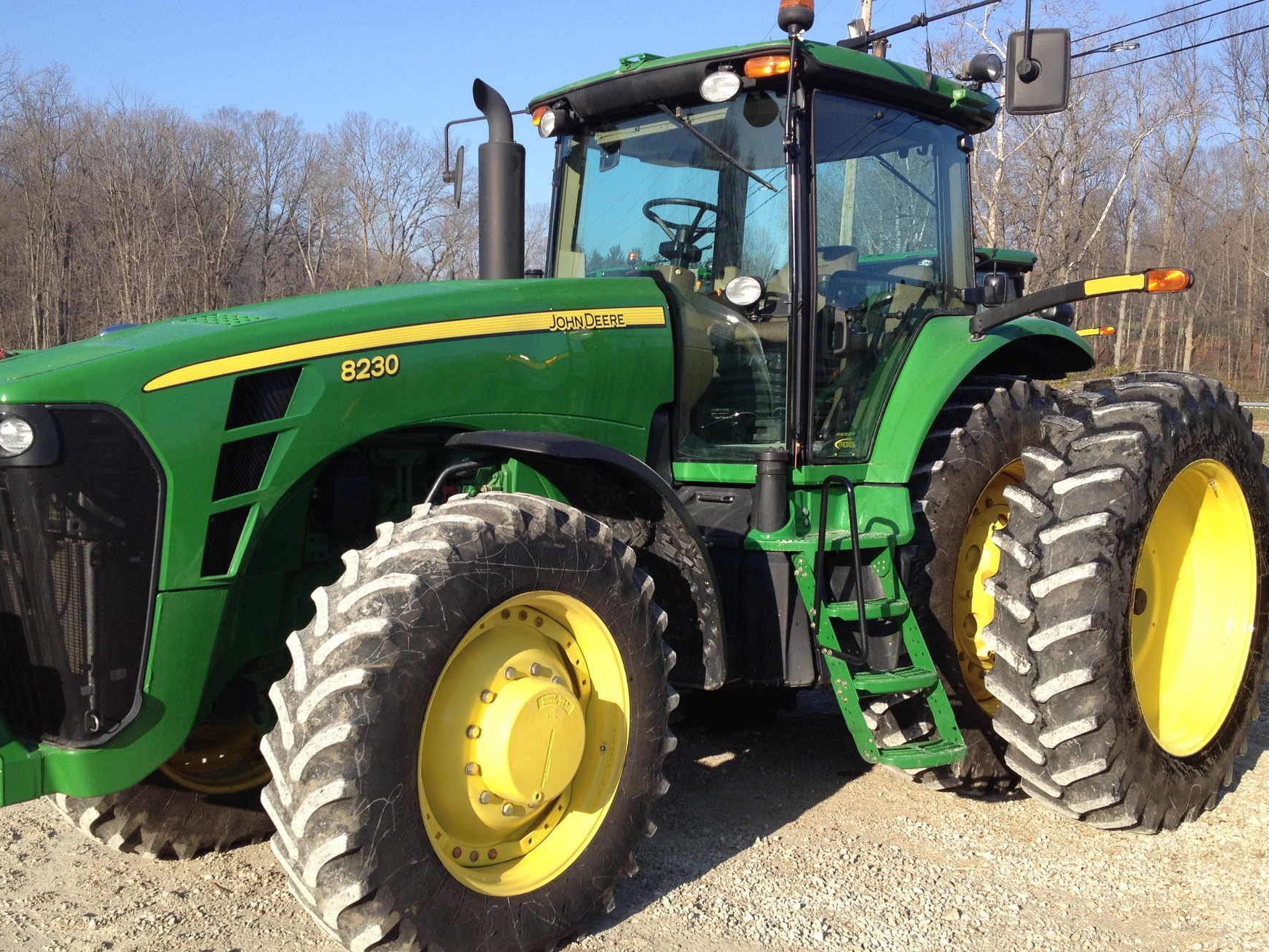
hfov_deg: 45.7
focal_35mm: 41
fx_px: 1503
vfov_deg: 35.1
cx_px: 588
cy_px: 505
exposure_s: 1/905
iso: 50
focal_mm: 4.28
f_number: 2.4
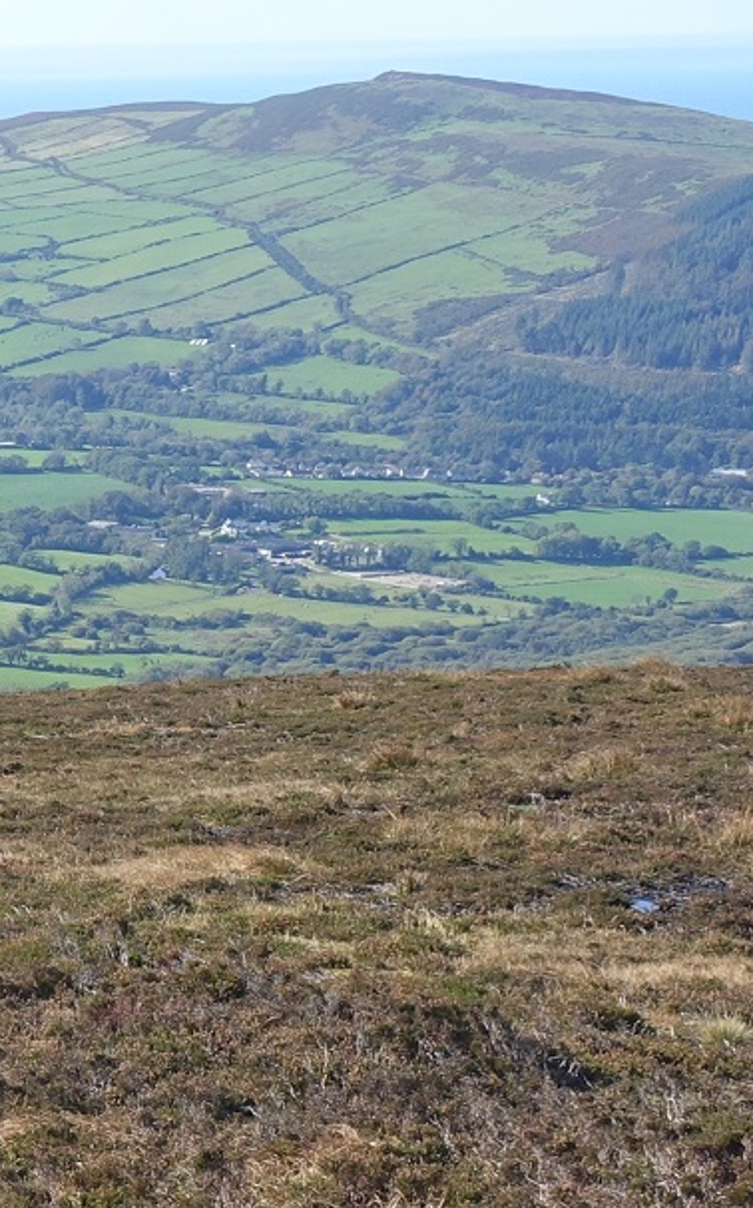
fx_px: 4538
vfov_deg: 15.1
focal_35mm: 138
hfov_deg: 8.6
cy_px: 924
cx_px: -1060
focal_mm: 15.1
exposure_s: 1/200
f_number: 5.6
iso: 125
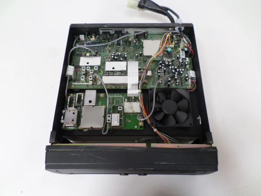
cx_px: 130
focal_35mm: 25
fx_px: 189
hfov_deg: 69.4
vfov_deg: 54.9
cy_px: 98
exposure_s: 1/30
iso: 100
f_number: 2.5
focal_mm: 4.5
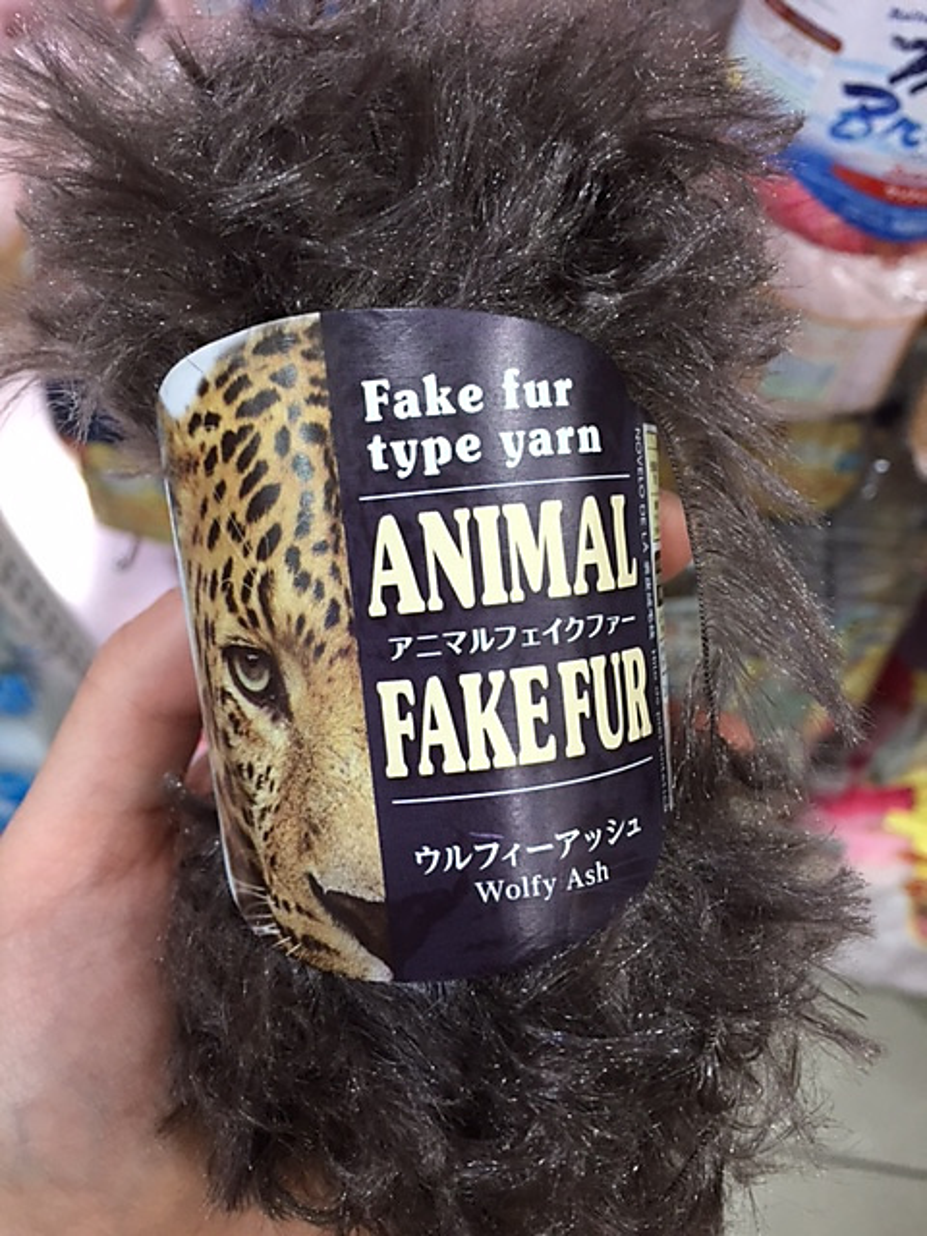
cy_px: 618
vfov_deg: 61.7
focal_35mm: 29
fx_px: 1035
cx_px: 464
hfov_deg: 48.2
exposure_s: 1/33
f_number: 2.2
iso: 64
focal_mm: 4.15
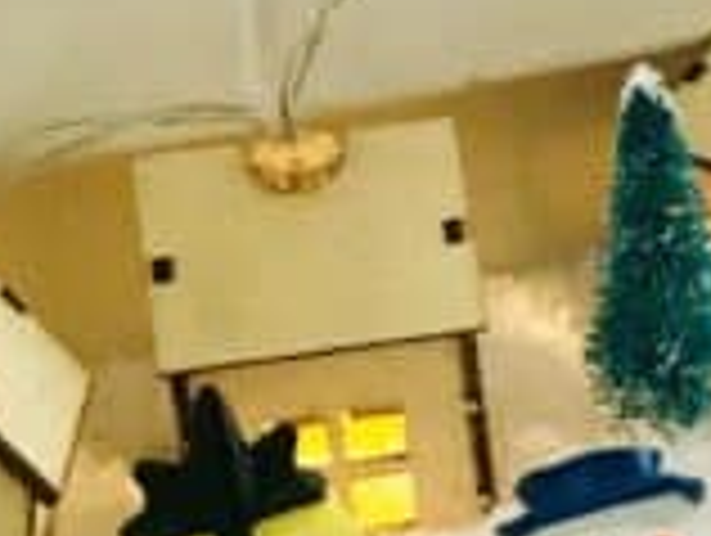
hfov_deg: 13.6
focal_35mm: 136
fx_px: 2798
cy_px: 333
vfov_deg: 10.9
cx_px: 1089
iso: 32
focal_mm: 3.99
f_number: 1.8
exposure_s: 1/33
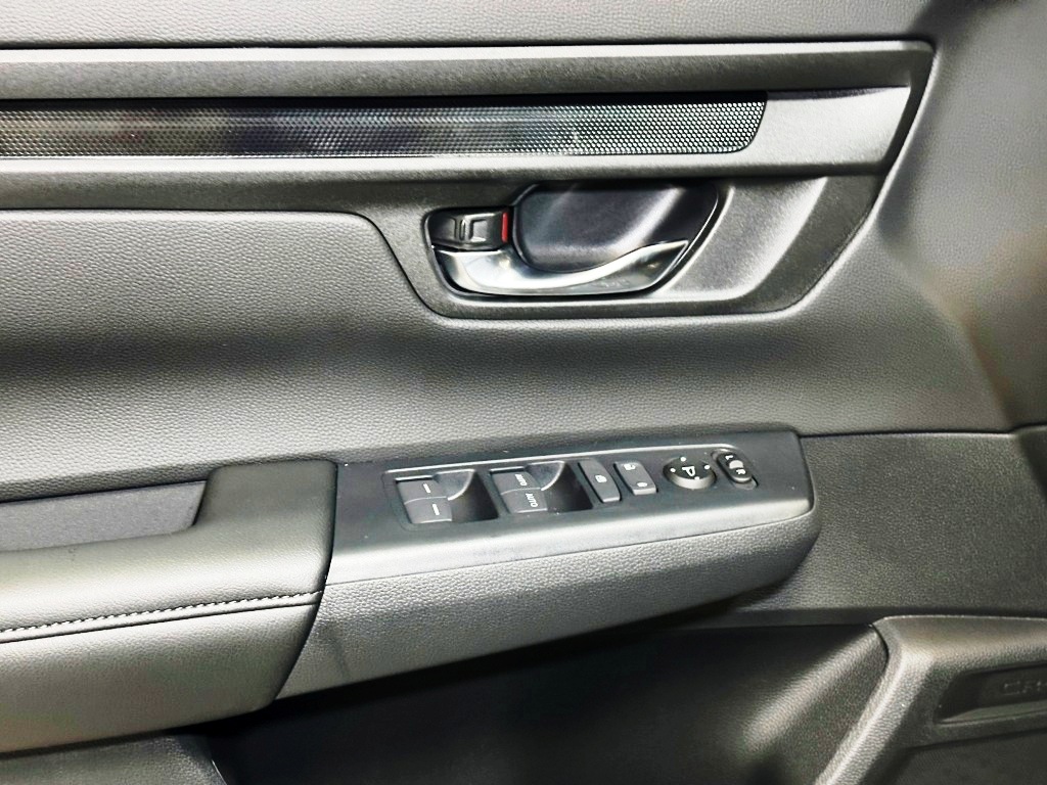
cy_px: 392
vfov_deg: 30.3
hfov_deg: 39.7
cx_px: 524
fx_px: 1452
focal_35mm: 48
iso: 640
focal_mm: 6.86
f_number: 1.78
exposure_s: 1/30
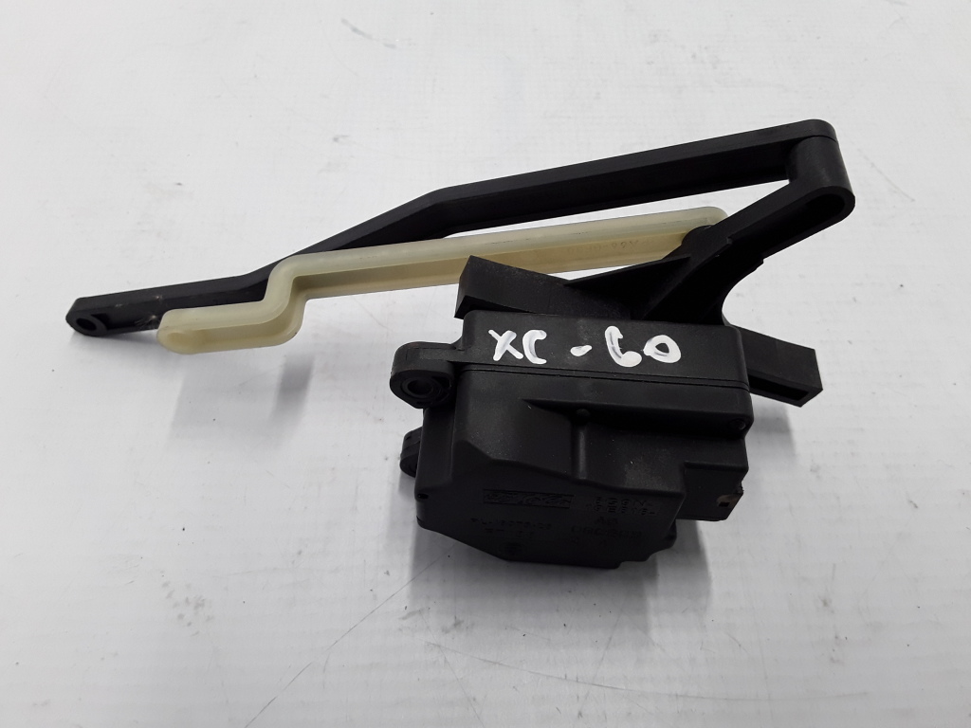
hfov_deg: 65.3
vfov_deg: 51.4
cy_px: 364
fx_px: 757
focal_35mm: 27
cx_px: 486
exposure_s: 1/33
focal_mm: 2.91
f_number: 1.9
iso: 50
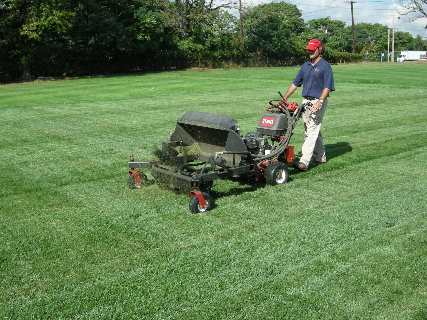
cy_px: 141
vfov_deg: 35.1
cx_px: 226
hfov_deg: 45.7
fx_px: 506
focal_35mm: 41
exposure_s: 1/208
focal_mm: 7.5
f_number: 5.4
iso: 64
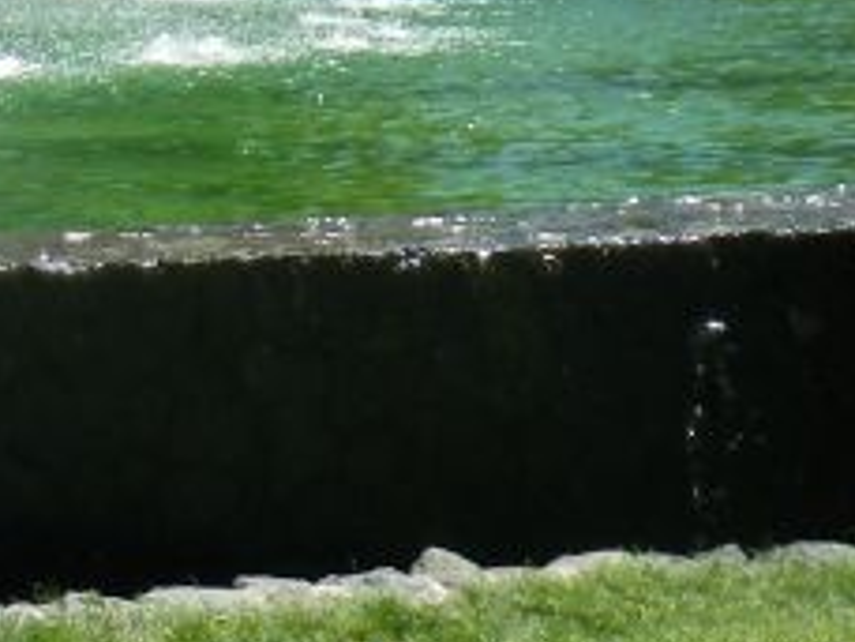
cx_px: -442
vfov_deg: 10.9
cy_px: -691
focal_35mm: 123
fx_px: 3038
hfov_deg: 14.8
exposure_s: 1/320
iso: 80
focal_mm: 5
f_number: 4.2
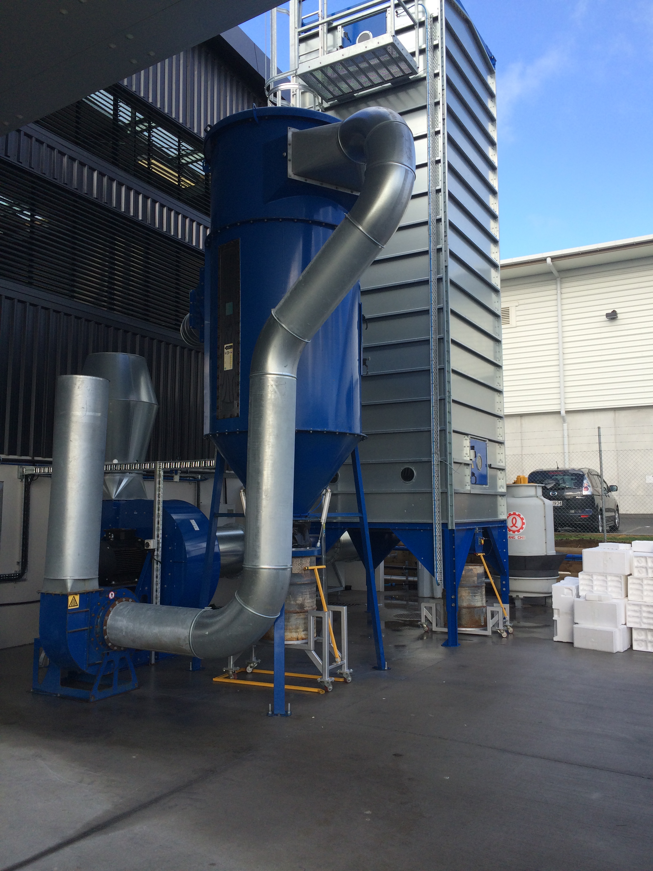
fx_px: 755
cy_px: 436
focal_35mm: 30
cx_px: 326
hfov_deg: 46.8
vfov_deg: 60.0
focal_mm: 4.12
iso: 32
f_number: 2.2
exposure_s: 1/684
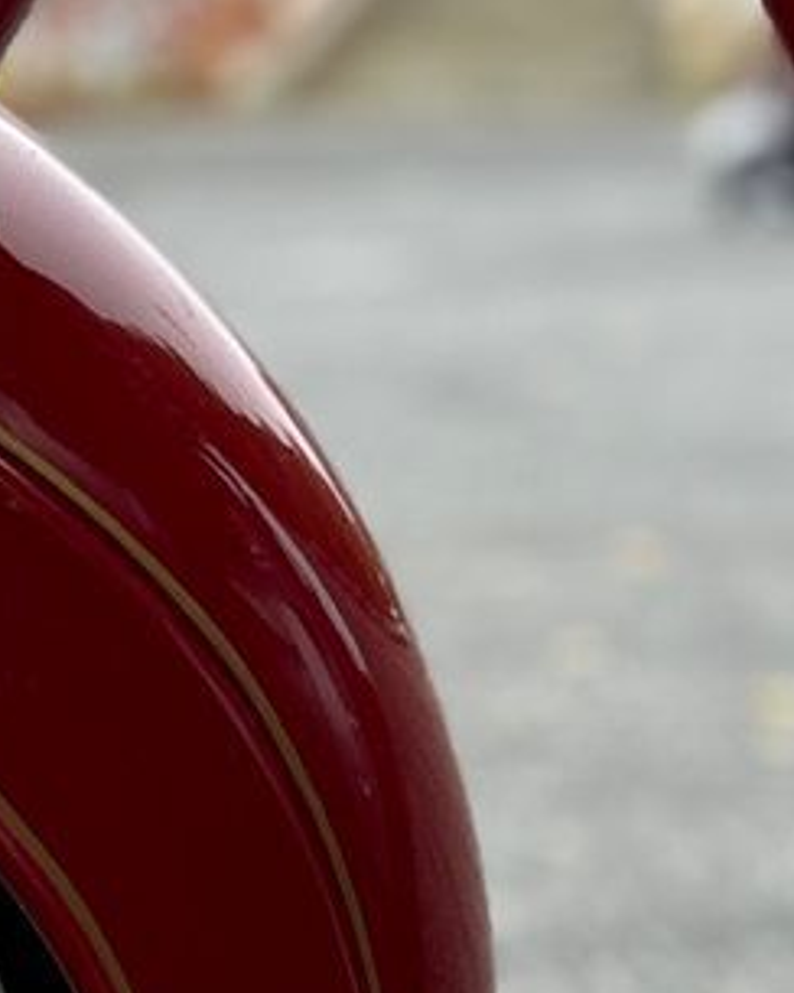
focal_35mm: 154
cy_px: 1156
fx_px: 4524
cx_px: -1246
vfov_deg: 12.3
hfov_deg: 8.9
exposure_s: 1/121
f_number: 1.5
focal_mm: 5.7
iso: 40
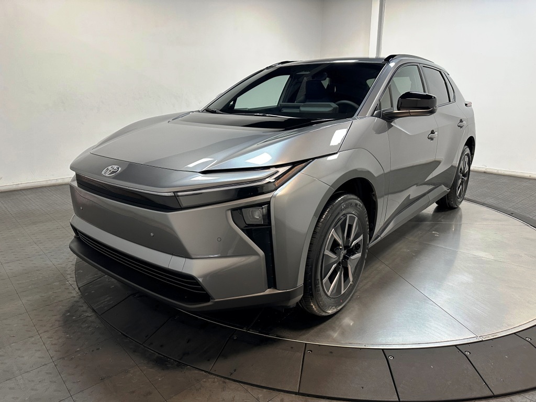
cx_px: 268
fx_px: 372
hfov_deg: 71.6
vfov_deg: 56.8
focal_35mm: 24
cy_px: 201
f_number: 1.78
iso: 320
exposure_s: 1/60
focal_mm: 6.86
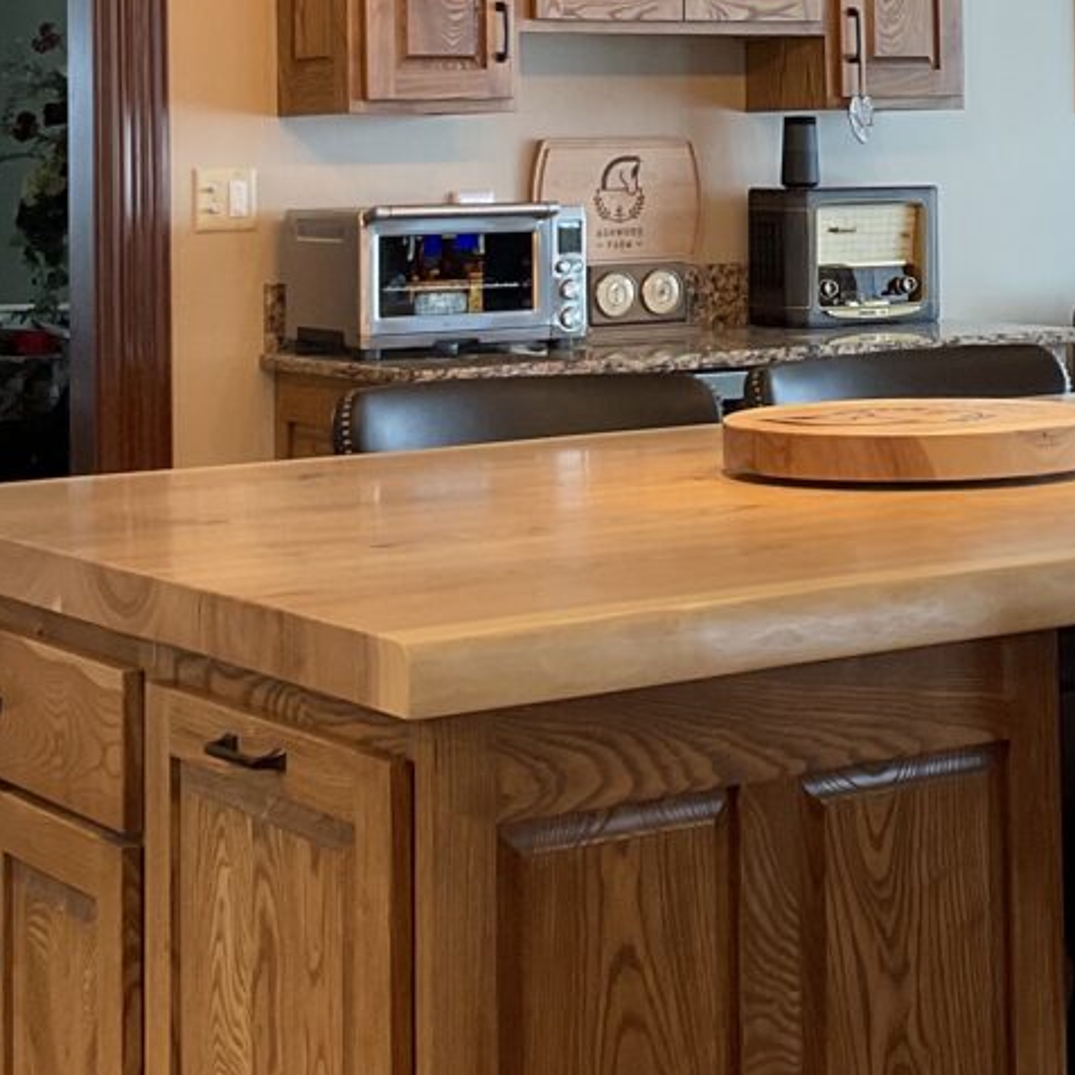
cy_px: 54
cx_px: 874
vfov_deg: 19.7
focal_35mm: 86
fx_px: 3022
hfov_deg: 19.9
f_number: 1.8
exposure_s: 1/60
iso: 50
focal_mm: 3
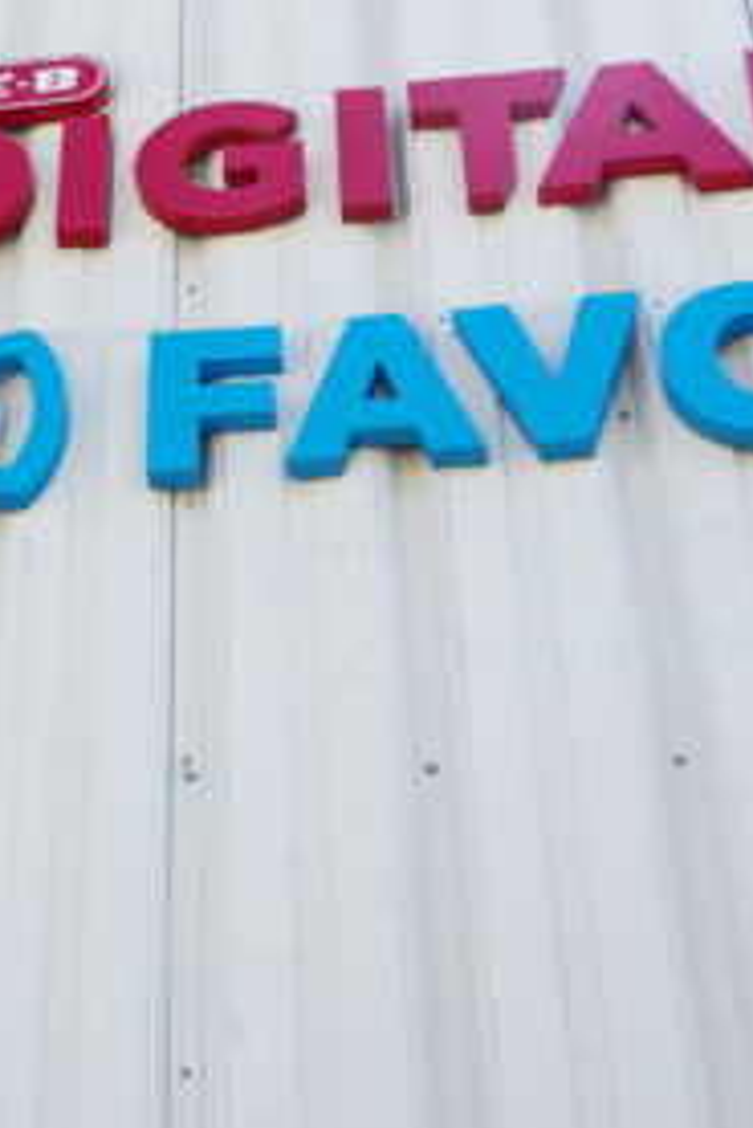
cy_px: 216
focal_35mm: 86
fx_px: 2695
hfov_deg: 15.2
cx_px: -212
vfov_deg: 23.3
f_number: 8
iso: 100
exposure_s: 1/100
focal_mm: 31
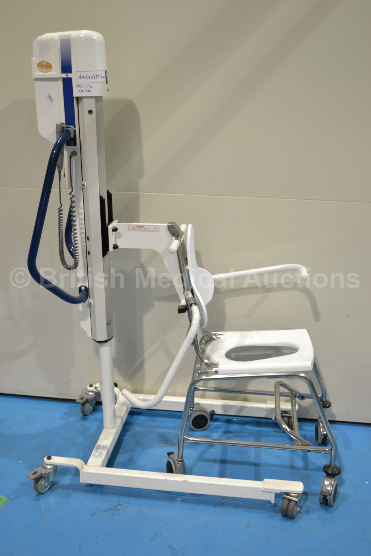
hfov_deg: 34.2
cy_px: 278
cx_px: 186
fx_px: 603
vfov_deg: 49.6
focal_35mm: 39
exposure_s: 1/15
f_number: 4.2
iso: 400
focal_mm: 26
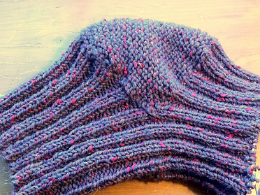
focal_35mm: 47
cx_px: 146
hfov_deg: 40.4
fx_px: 353
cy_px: 114
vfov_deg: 30.8
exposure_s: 1/15
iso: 125
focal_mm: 3.85
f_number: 2.8
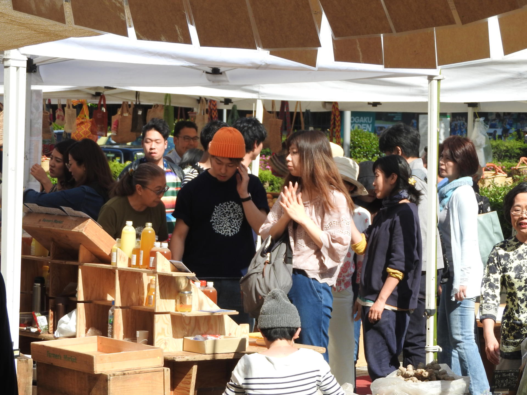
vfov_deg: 11.9
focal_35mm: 125
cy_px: 198
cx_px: 264
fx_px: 1903
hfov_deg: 15.8
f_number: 5
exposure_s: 1/400
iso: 100
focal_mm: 22.4
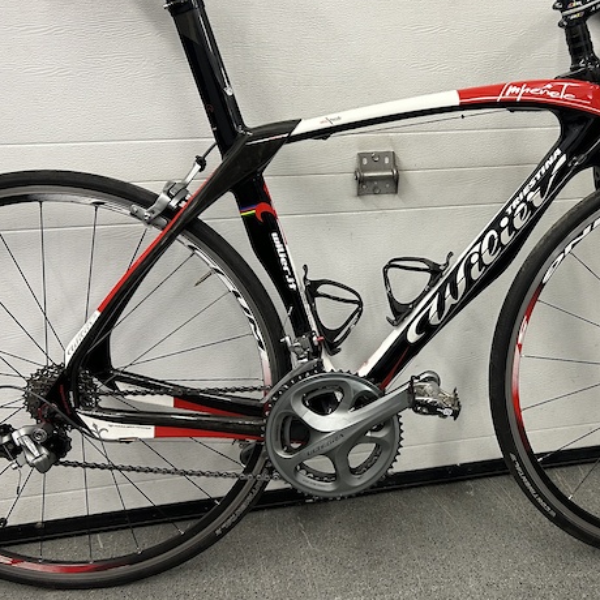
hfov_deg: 40.8
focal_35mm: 40
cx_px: 438
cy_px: 252
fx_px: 784
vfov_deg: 41.7
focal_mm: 5.7
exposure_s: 1/60
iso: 125
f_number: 1.5
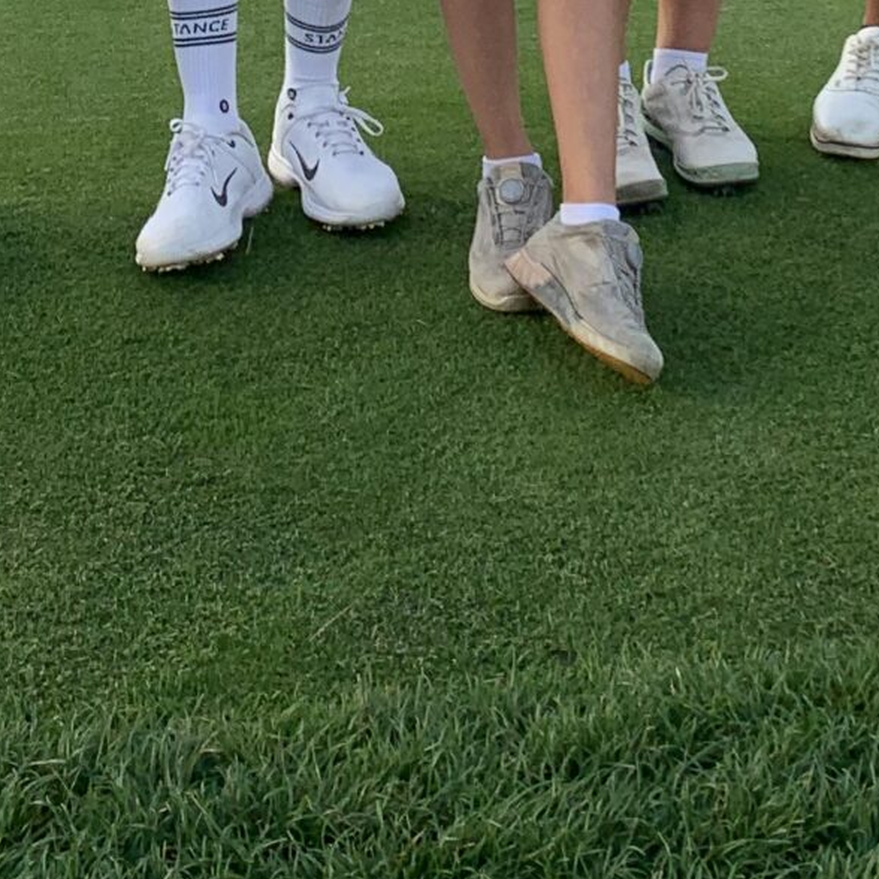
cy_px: -646
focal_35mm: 100
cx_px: 590
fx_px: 2873
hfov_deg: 17.3
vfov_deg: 15.3
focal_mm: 4.25
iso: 25
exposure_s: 1/526
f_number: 1.8
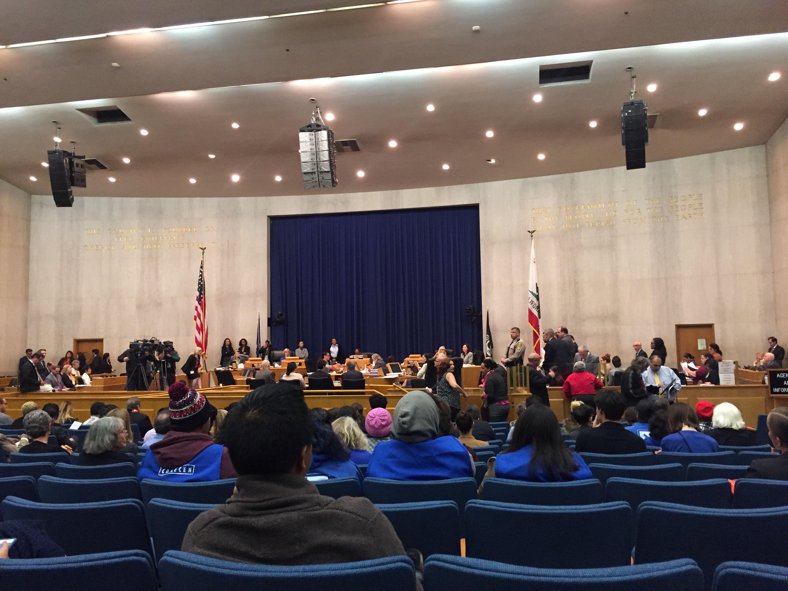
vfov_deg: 48.2
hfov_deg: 61.7
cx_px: 394
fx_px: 660
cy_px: 296
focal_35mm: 29
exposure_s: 1/30
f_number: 2.2
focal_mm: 4.15
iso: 250
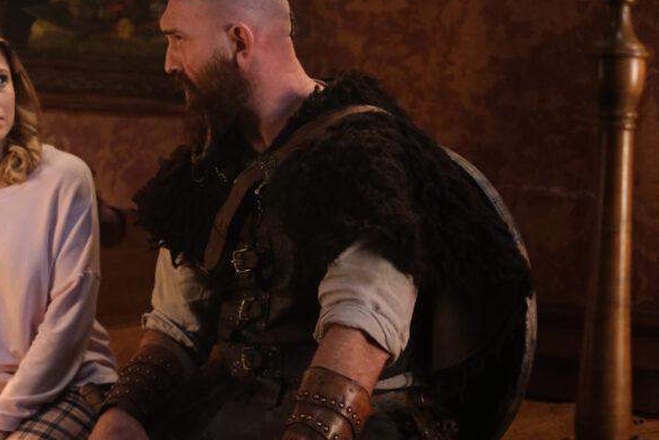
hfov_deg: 24.9
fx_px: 1483
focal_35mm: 81
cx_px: 210
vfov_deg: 16.8
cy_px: 273
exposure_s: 1/125
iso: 6400
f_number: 1.8
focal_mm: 35
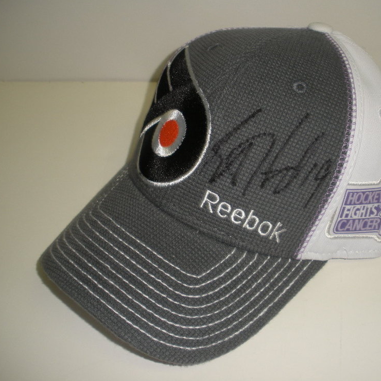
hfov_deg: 39.0
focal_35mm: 43
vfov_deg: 39.2
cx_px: 234
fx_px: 535
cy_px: 189
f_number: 3.5
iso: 64
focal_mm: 6.3
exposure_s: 1/31.8
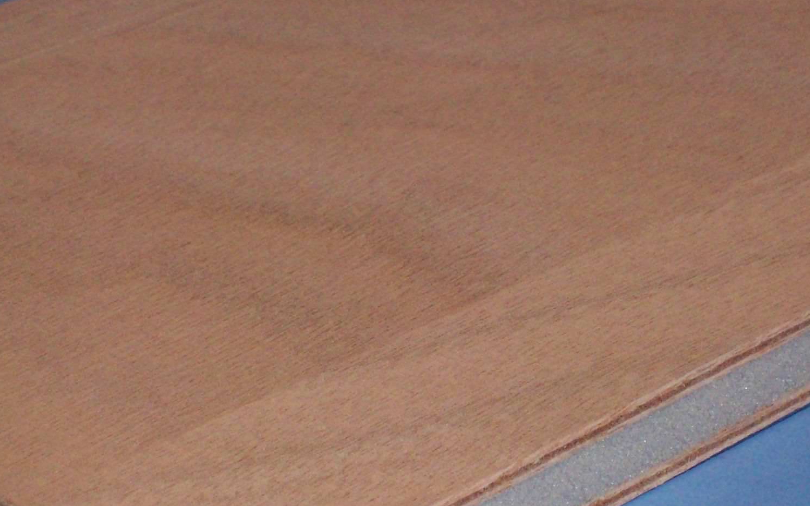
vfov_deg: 8.5
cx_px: 409
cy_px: 379
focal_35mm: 154
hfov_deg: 13.6
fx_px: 3399
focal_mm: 18
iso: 400
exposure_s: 1/257
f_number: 4.8
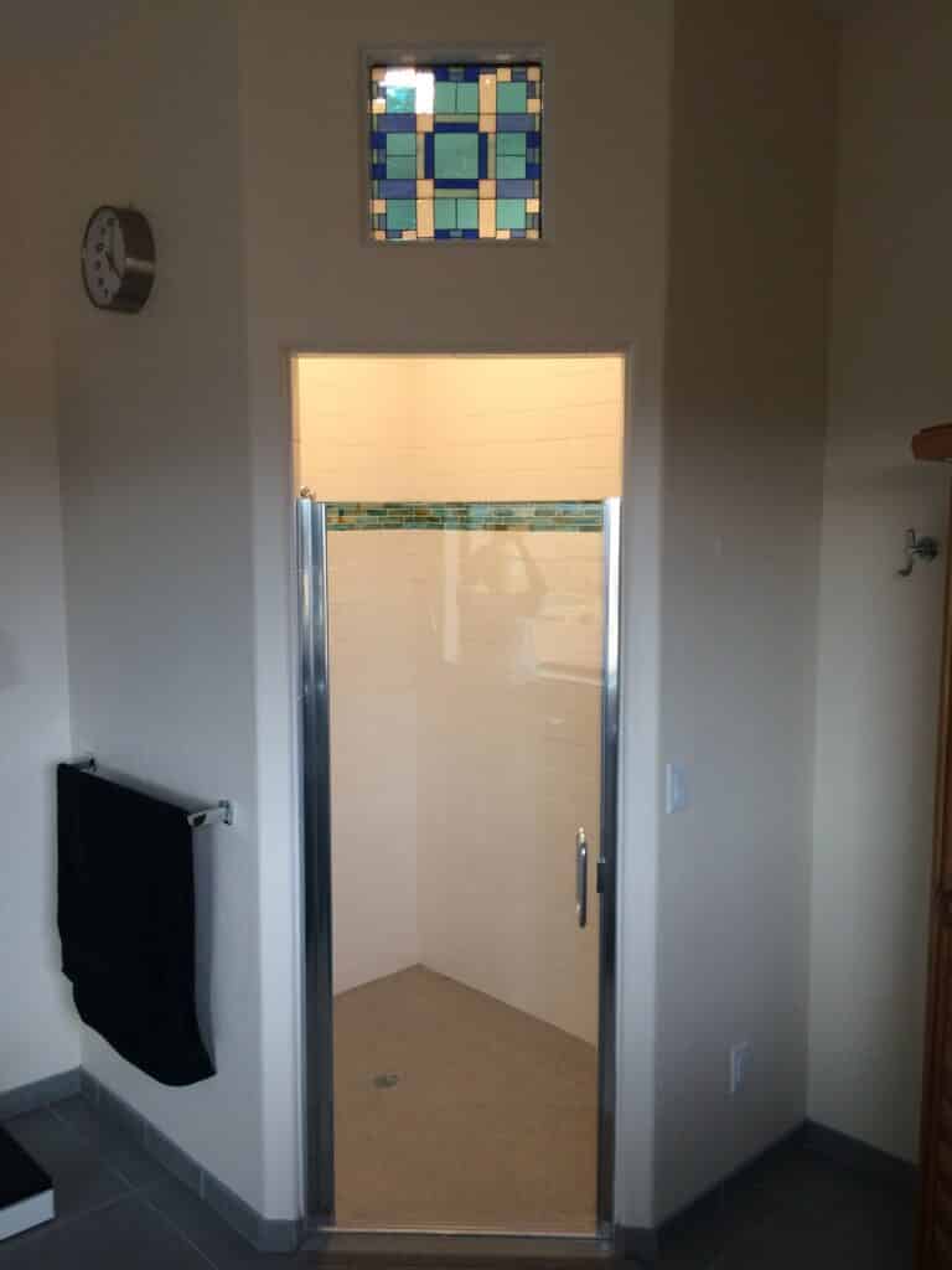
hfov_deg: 48.2
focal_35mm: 29
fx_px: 1063
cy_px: 635
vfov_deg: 61.7
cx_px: 476
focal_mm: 4.15
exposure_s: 1/30
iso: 40
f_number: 2.2
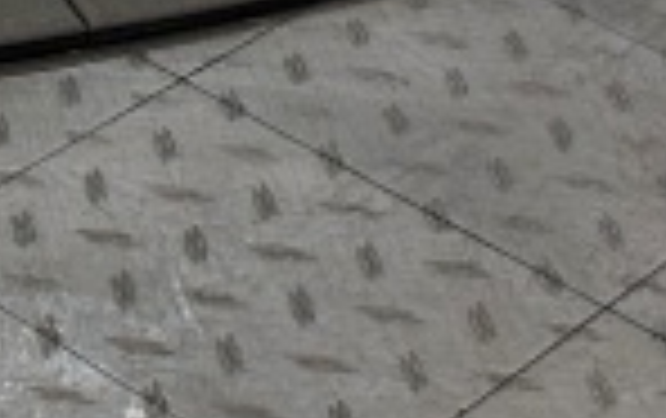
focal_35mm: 176
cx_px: -968
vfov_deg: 6.7
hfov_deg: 10.2
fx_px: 3199
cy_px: -926
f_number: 1.78
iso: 200
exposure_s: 1/60
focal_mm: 6.86
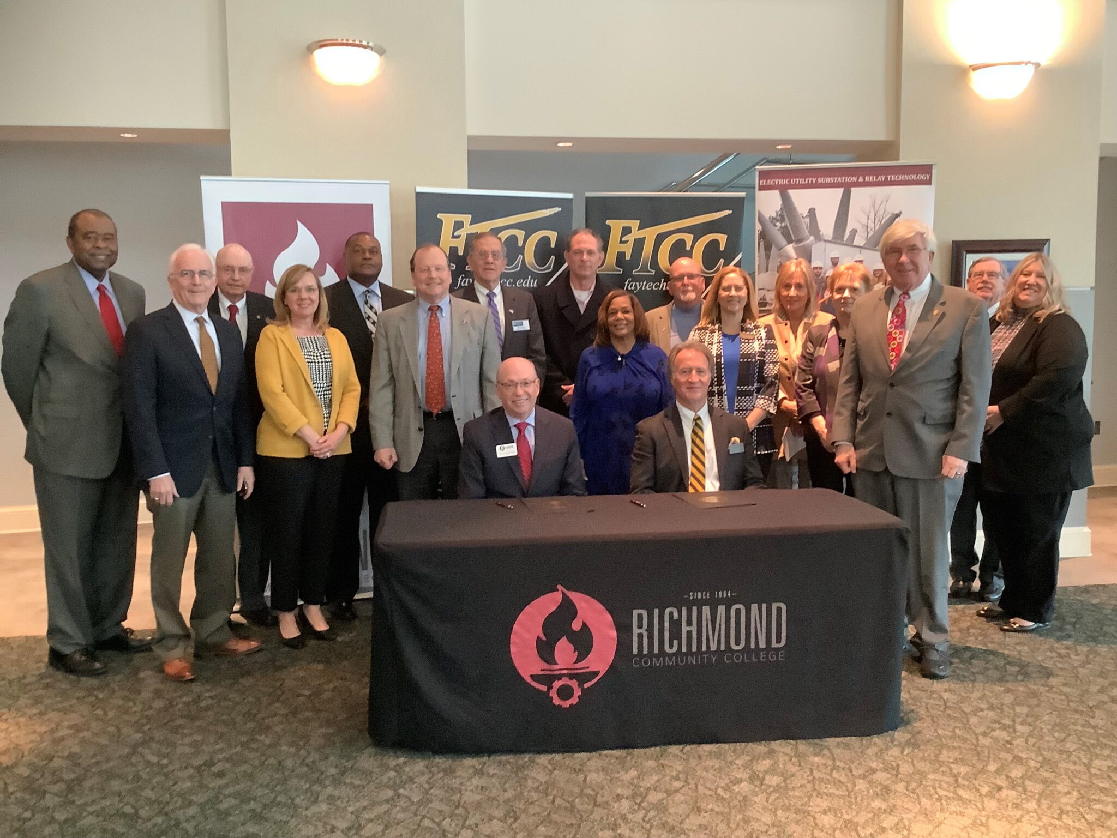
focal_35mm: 31
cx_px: 558
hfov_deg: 58.3
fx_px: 1001
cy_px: 419
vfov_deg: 45.5
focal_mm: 3.3
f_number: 2.4
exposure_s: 1/30
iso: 400
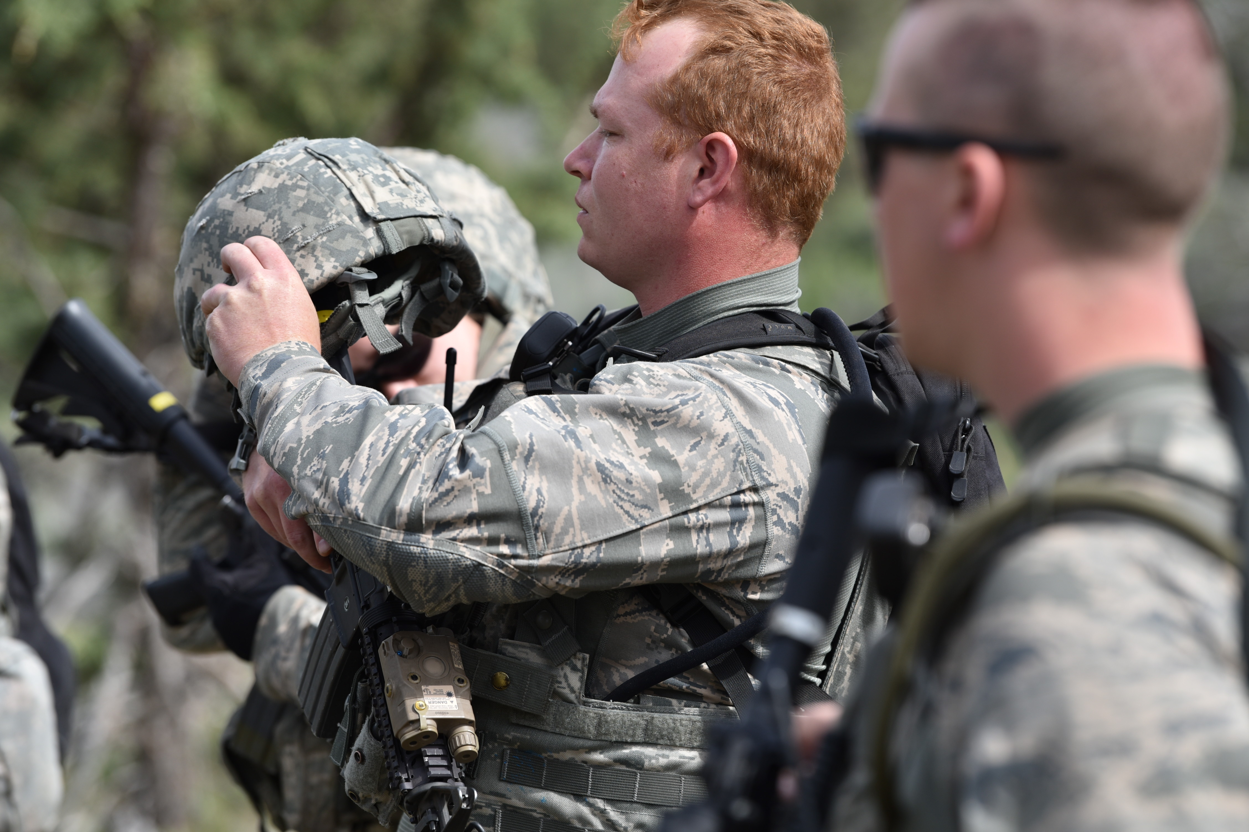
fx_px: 6418
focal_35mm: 185
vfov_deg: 7.4
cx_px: 624
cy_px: 416
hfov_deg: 11.1
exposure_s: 1/800
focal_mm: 185
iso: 100
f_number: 4.5
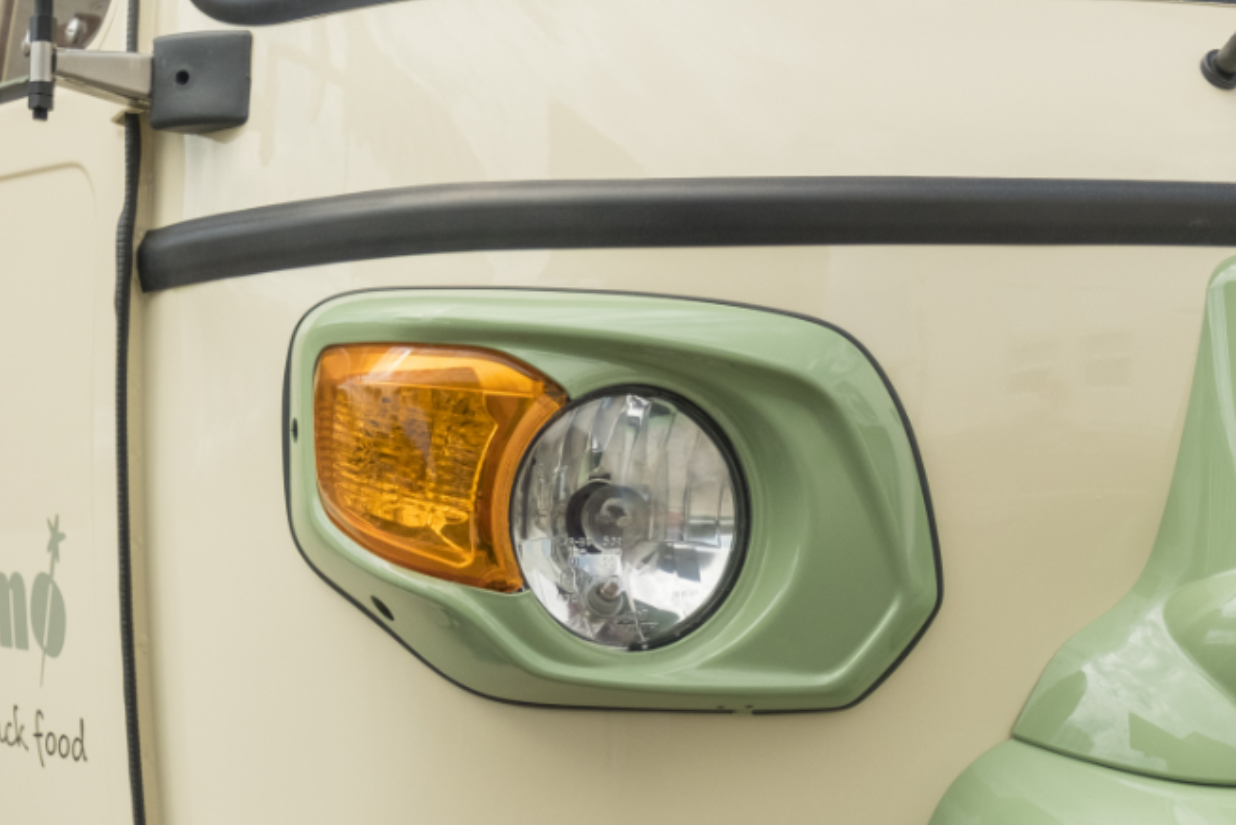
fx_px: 3469
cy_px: 607
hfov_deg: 20.2
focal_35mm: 101
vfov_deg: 13.5
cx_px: 572
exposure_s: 1/15
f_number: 11
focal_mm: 36.5
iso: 400
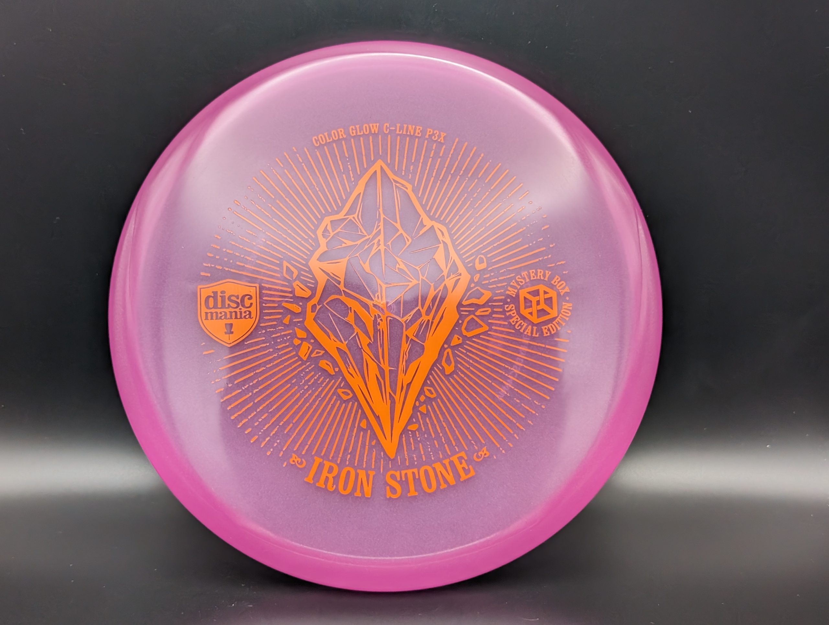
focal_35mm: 49
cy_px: 312
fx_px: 1175
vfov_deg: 29.8
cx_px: 414
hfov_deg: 38.9
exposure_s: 1/373
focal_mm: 6.9
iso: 360
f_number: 1.68
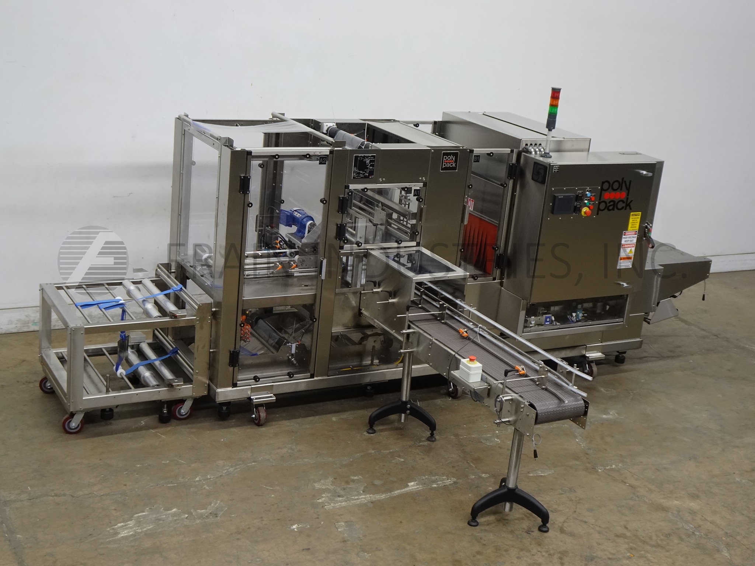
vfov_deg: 30.3
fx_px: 1047
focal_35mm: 48
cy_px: 283
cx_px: 378
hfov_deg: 39.7
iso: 250
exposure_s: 1/50
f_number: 4.5
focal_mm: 7.79
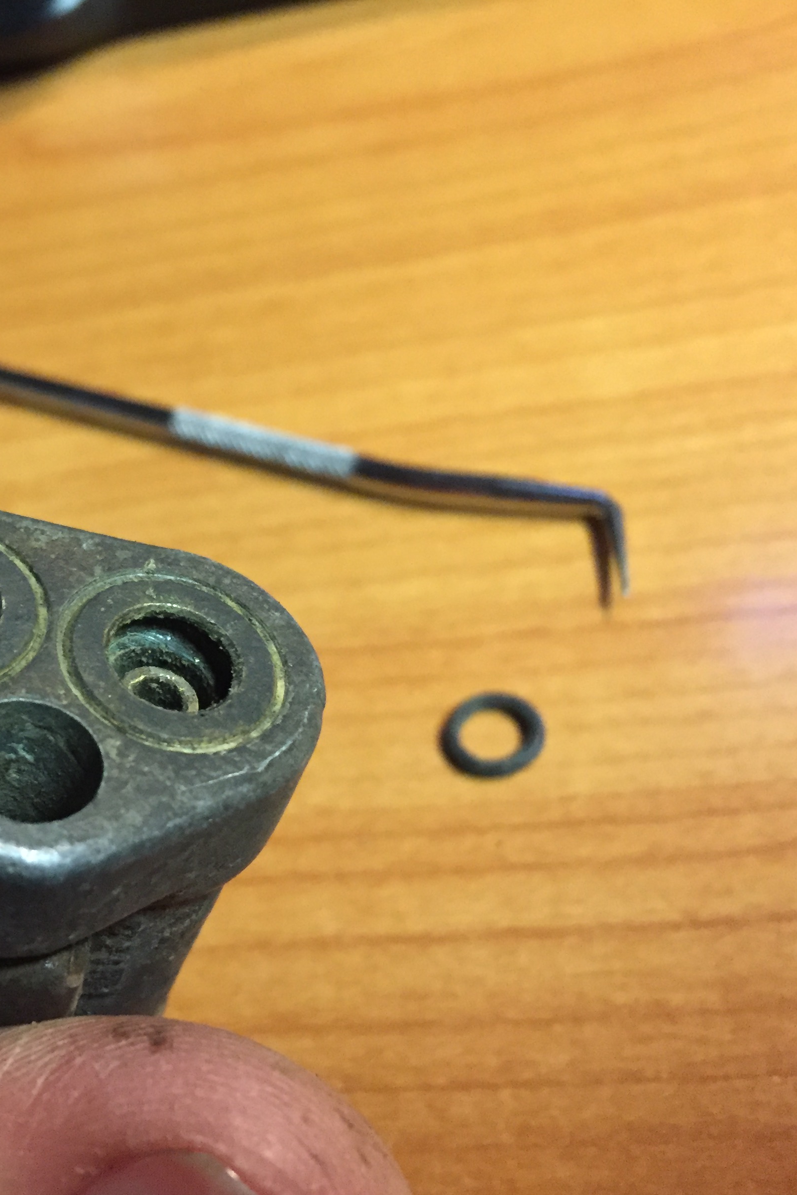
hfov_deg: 31.5
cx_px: 116
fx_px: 1361
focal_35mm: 41
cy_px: 607
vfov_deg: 47.4
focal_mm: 4.15
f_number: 2.2
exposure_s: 1/15
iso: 320
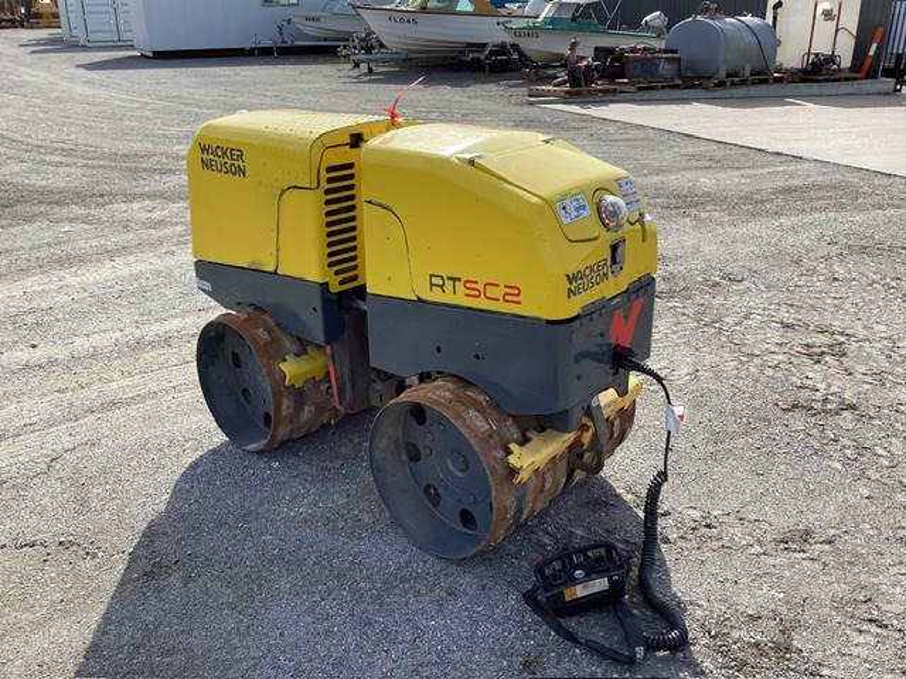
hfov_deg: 58.4
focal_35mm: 31
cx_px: 453
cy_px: 340
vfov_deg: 45.4
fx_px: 811
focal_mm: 3.3
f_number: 2.4
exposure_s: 1/668
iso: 25
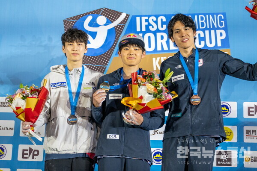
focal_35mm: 60
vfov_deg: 22.6
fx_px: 428
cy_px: 86
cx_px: 128
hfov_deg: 33.4
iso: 2500
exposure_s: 1/3200
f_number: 2.8
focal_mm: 60
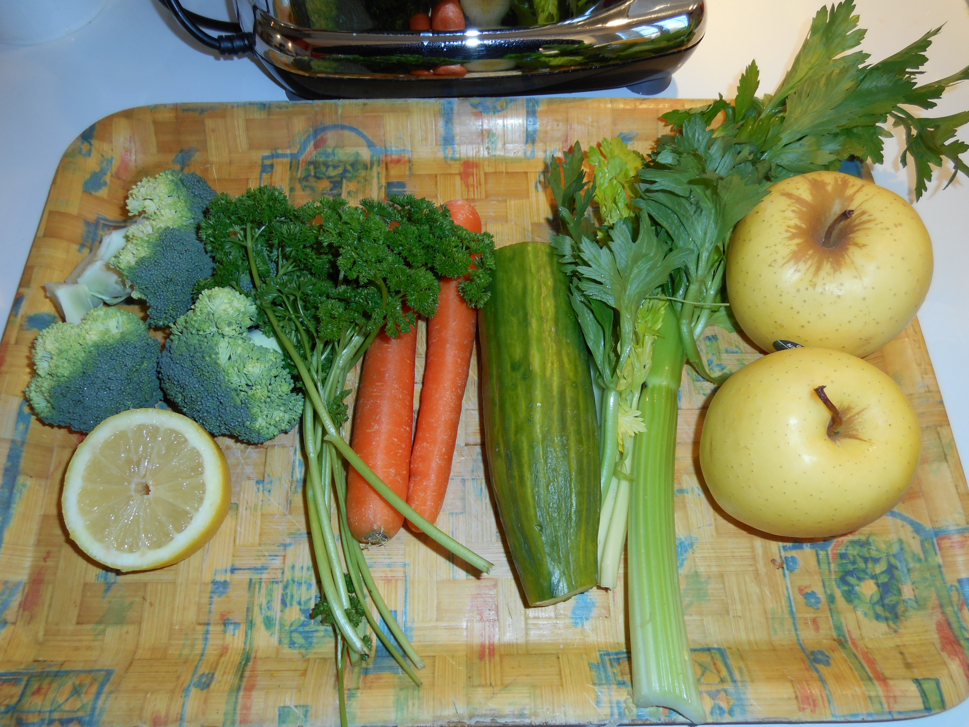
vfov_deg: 54.9
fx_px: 700
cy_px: 364
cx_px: 484
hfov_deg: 69.4
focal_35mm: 25
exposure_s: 1/25
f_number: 3.5
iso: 80
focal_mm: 4.5
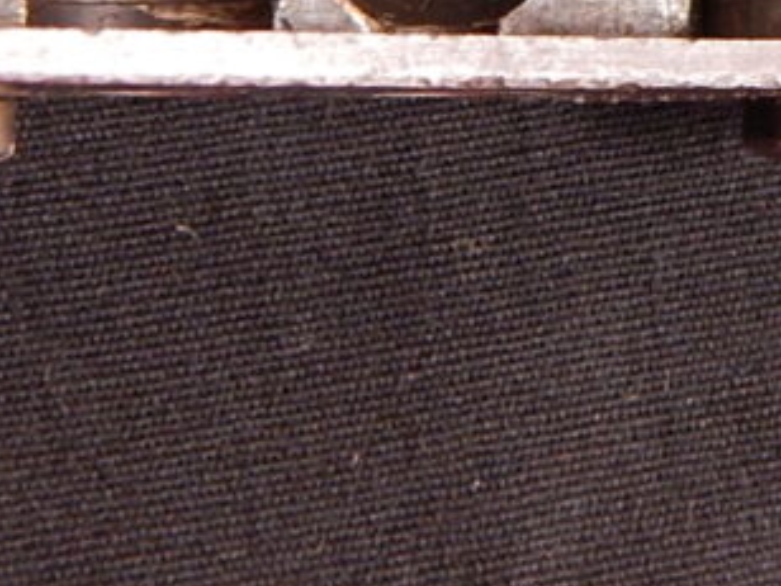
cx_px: 824
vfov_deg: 10.1
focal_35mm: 143
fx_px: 3226
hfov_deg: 13.6
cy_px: -251
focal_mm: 7.7
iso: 450
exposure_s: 1/8
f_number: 3.6
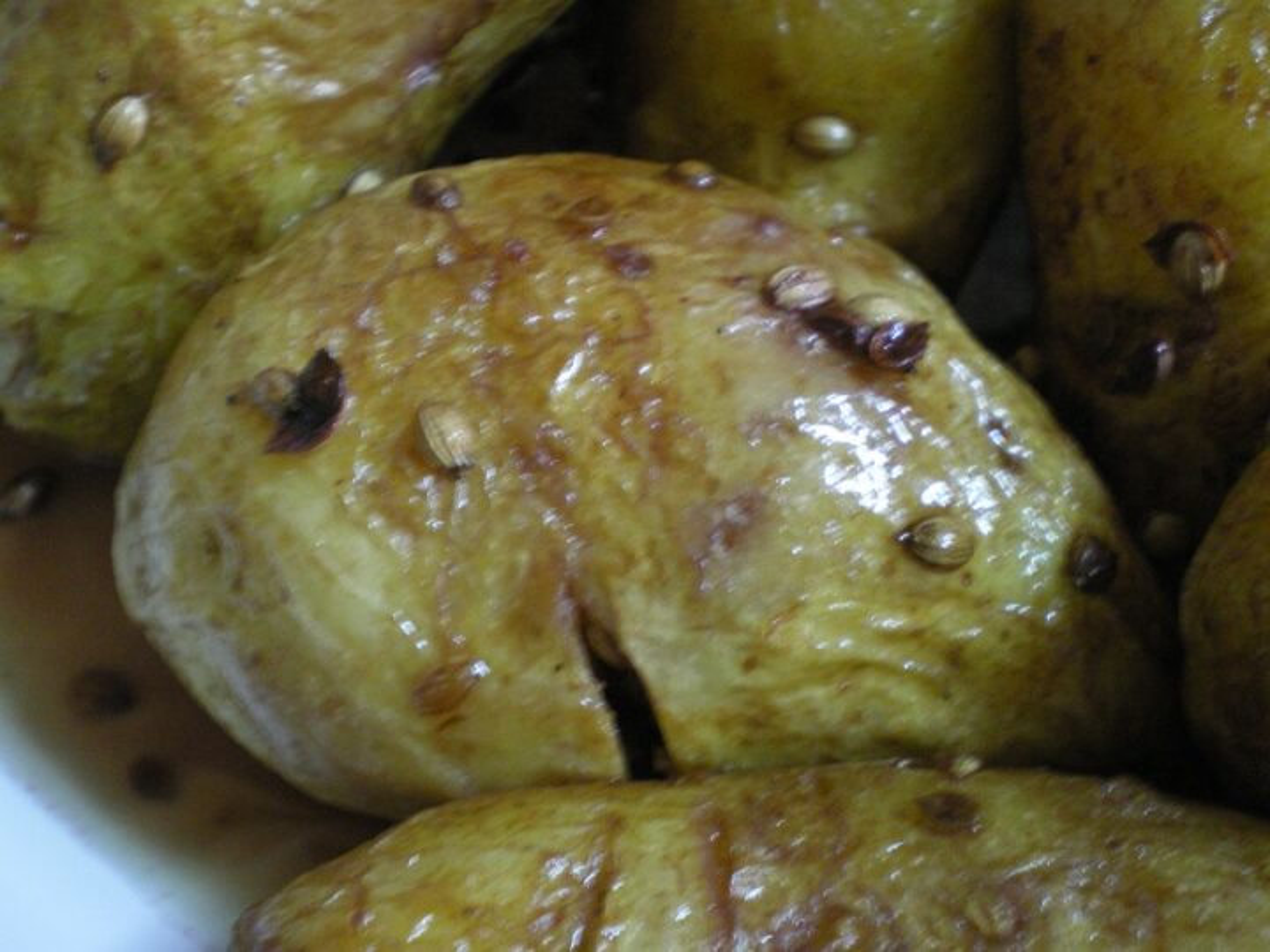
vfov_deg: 32.9
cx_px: 635
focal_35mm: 44
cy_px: 476
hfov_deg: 42.9
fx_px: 1614
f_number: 3.5
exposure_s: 1/10
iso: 400
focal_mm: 7.4
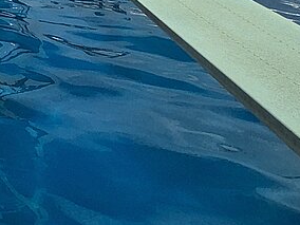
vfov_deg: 18.0
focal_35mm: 55
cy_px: -227
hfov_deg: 23.1
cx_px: -212
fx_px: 477
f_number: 2.2
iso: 50
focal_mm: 2.2
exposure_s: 1/3704
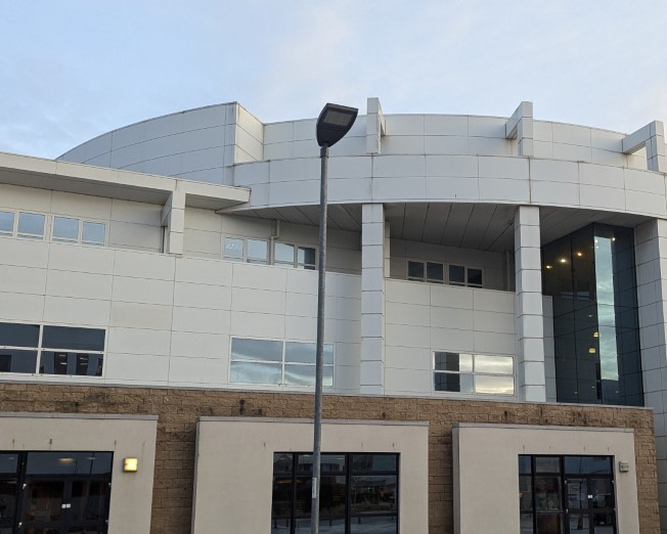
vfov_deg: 34.9
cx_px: 448
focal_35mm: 43
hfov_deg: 42.3
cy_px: 305
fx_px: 849
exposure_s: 1/529
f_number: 1.85
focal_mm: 6.81
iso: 418
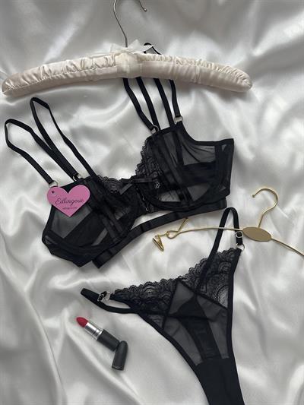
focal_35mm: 24
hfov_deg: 56.8
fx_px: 281
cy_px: 202
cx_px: 152
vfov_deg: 71.6
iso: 125
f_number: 1.78
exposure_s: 1/121
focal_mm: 6.86
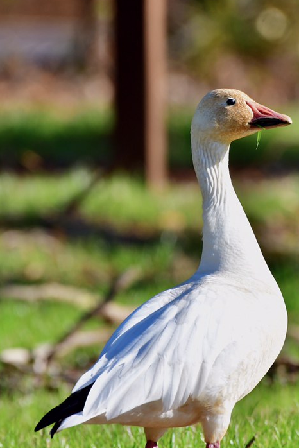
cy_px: 237
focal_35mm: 1100
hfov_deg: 1.3
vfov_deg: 1.9
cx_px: 198
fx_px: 13690
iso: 400
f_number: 7.1
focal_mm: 500
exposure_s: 1/1000
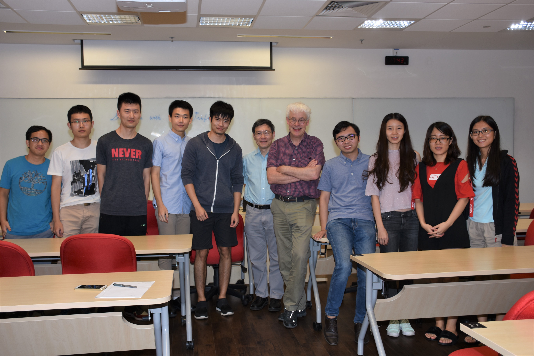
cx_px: 267
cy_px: 178
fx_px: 534
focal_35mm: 36
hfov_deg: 53.1
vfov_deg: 36.9
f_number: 4
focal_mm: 24
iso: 100
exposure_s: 1/60
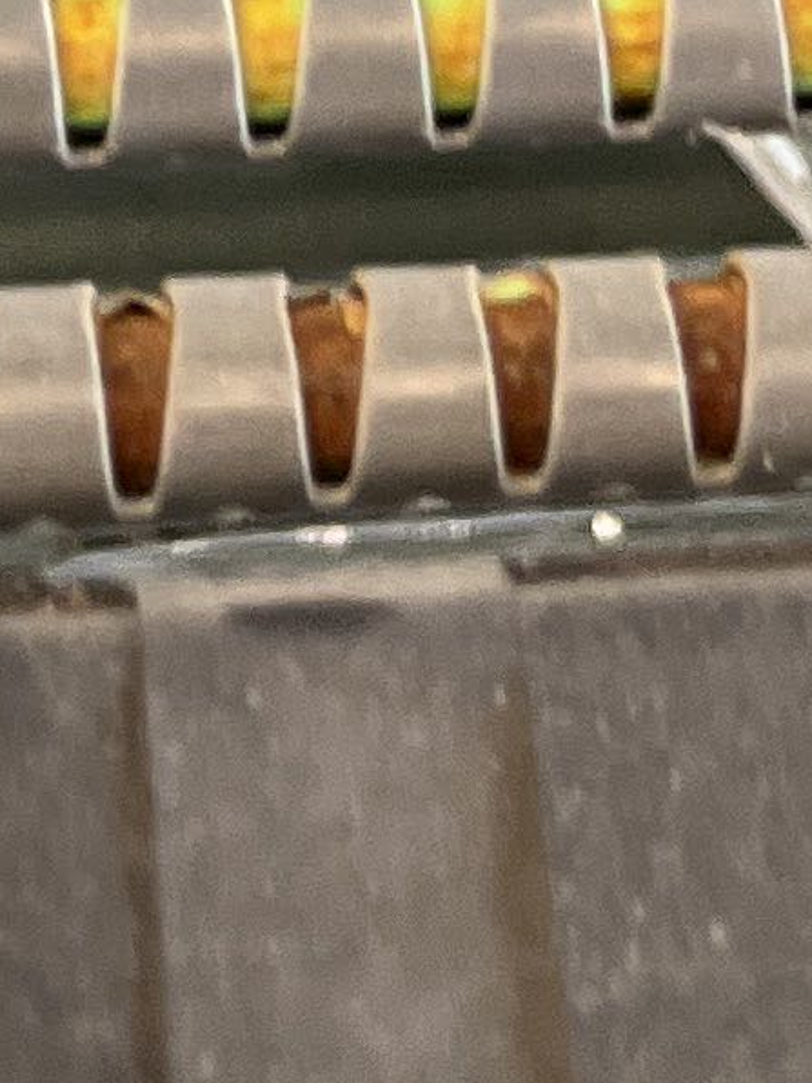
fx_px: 5505
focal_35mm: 176
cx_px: 203
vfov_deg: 9.3
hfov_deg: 8.4
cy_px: -2010
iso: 125
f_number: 1.6
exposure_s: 1/50
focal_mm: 5.1
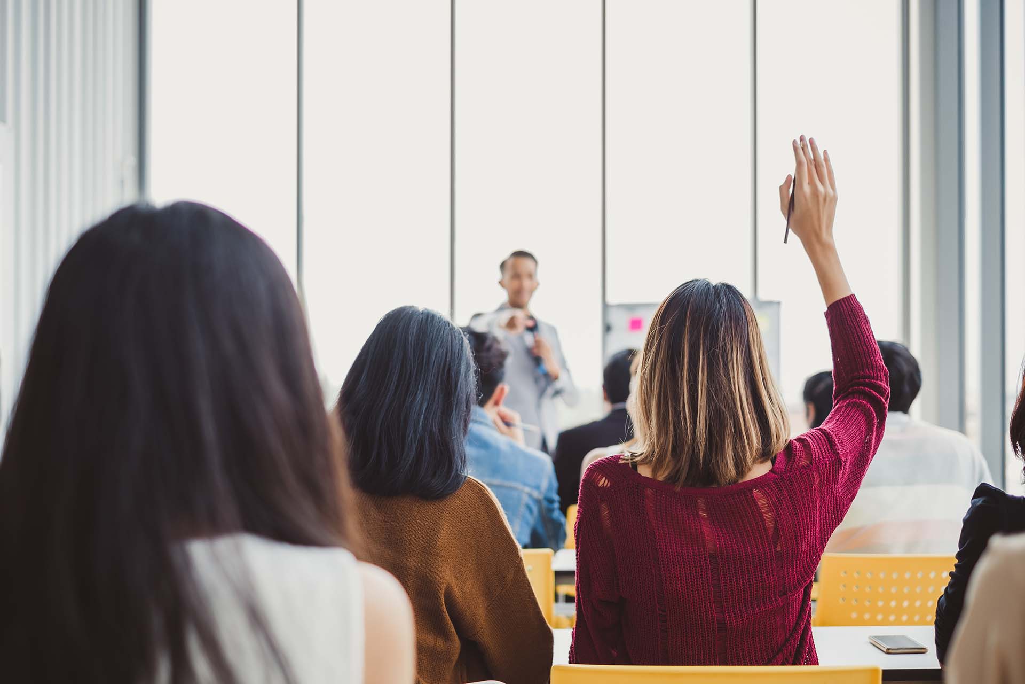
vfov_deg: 25.5
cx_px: 512
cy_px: 342
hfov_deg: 37.5
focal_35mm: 53
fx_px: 1509
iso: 200
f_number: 2
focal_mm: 35
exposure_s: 1/550
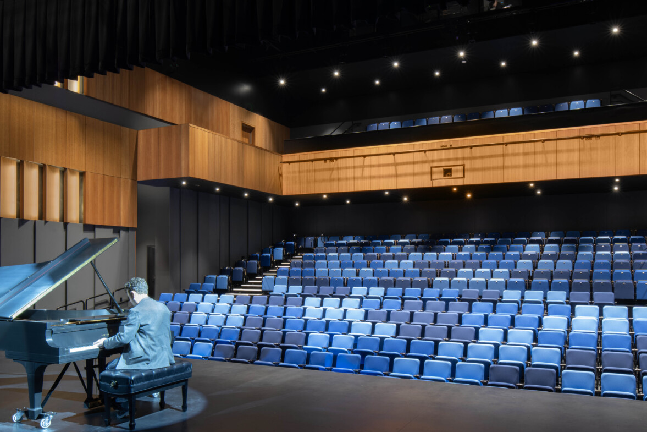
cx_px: 343
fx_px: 557
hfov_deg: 60.2
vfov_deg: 42.3
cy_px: 204
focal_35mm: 31
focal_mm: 19
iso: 100
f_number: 16
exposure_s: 15
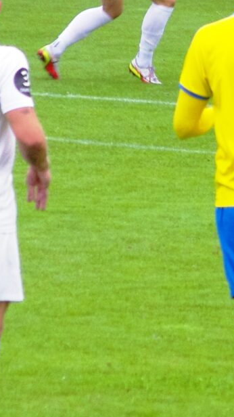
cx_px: 330
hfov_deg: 1.2
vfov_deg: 2.2
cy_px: 49
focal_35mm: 979
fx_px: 10811
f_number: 7.1
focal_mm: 150
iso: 800
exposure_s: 1/200
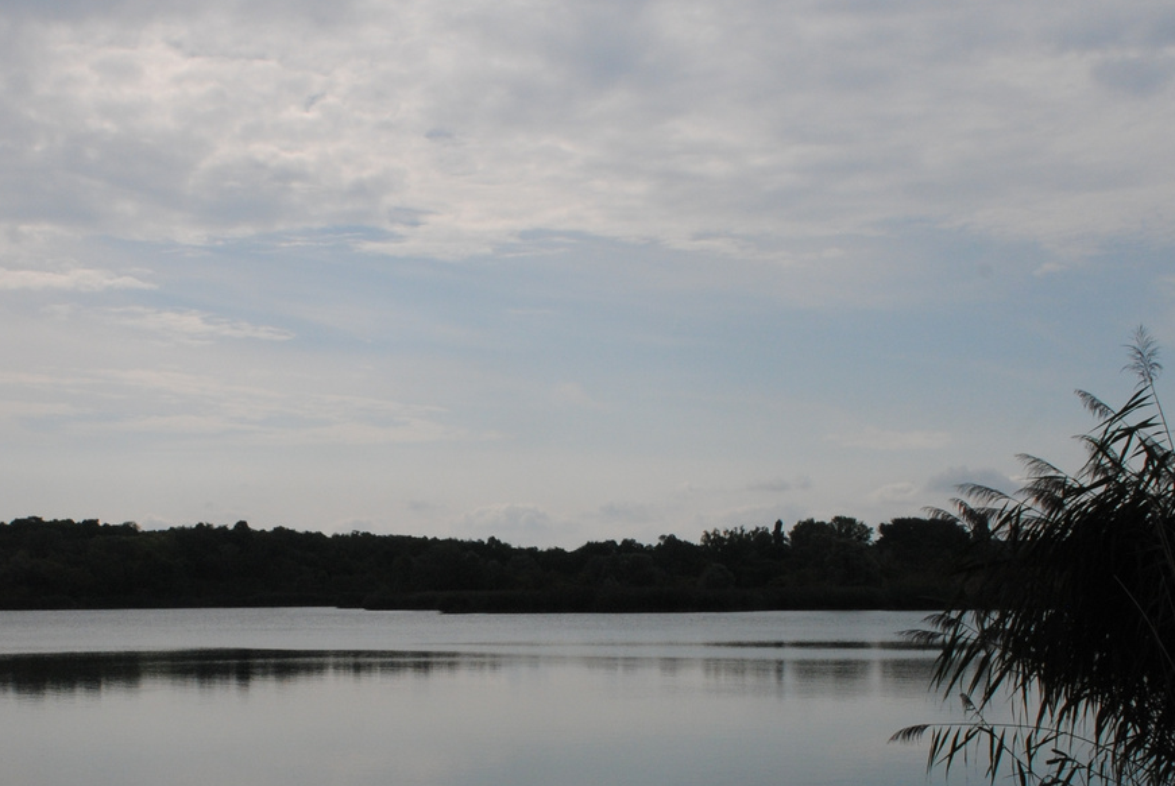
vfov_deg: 26.5
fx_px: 1634
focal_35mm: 50
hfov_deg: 39.1
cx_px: 401
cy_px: 632
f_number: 16
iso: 400
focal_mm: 18
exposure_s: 1/1000
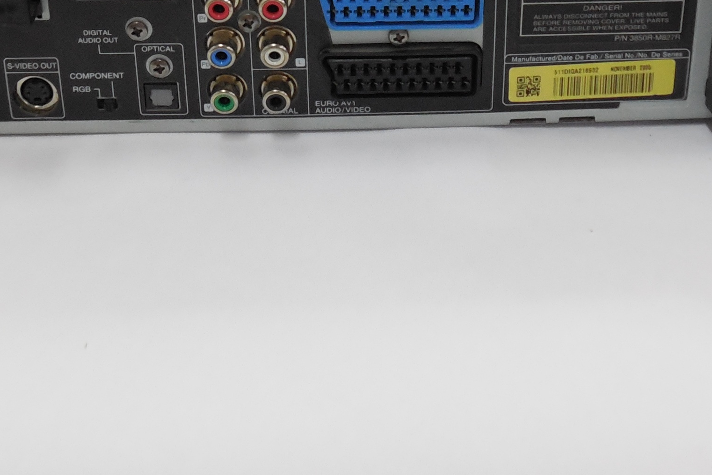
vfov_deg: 21.7
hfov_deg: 34.5
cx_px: 370
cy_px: -97
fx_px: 1147
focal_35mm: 58
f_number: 3.5
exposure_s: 1/30
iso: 280
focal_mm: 4.6
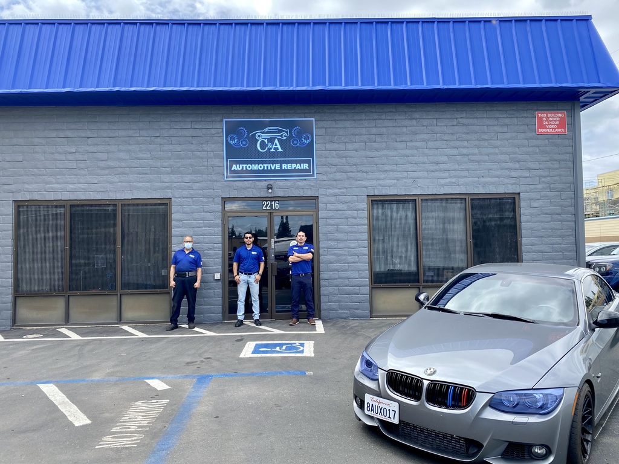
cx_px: 310
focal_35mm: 26
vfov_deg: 53.1
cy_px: 232
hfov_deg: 67.3
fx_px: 465
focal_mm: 4.25
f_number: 1.8
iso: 32
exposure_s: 1/864
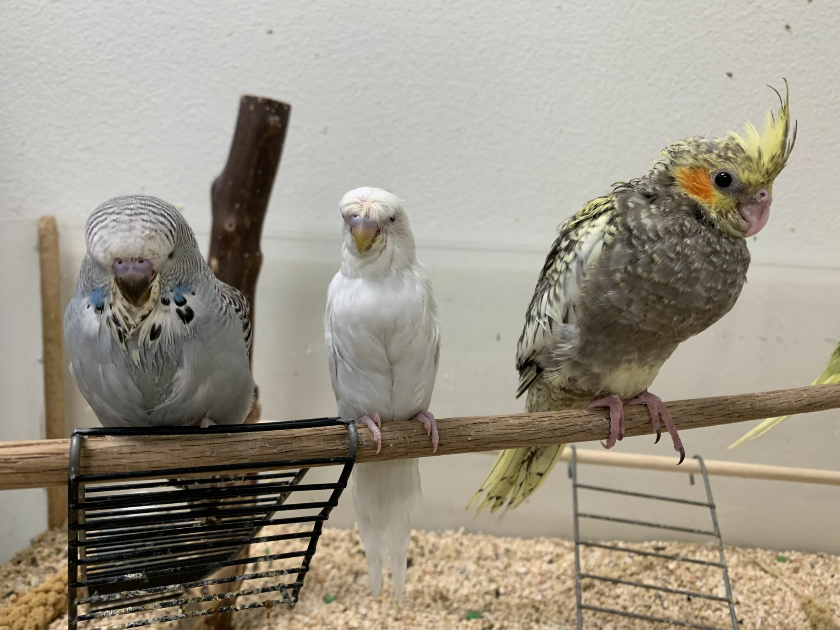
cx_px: 420
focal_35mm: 26
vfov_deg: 53.1
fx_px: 631
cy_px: 315
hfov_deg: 67.3
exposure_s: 1/60
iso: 125
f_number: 1.8
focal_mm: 4.25
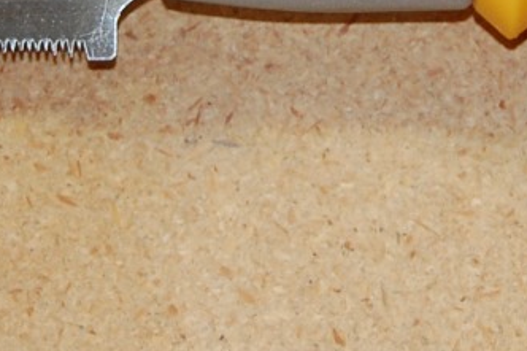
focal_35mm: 235
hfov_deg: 8.8
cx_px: 238
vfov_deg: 5.8
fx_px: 3438
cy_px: -113
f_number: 4.5
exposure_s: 1/60
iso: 400
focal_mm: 32
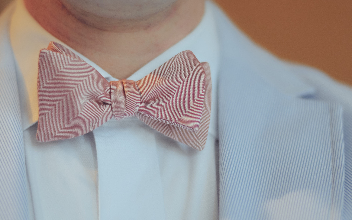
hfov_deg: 24.9
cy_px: 93
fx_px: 796
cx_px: 177
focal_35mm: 83
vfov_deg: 15.7
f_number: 1.8
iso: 640
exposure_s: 1/100
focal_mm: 50
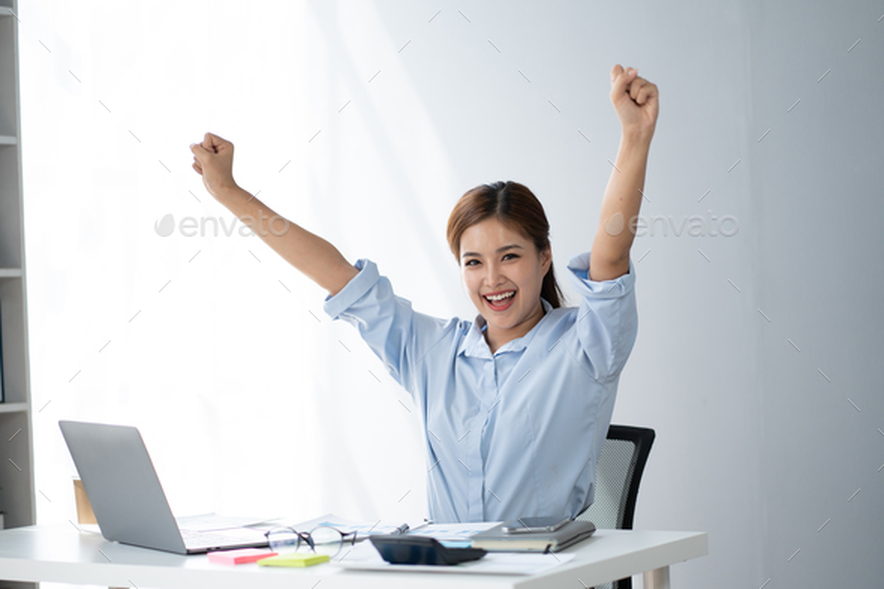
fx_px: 2087
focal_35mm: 85
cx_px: 442
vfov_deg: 16.1
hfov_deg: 23.9
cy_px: 294
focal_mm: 85
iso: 160
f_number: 1.8
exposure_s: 1/400
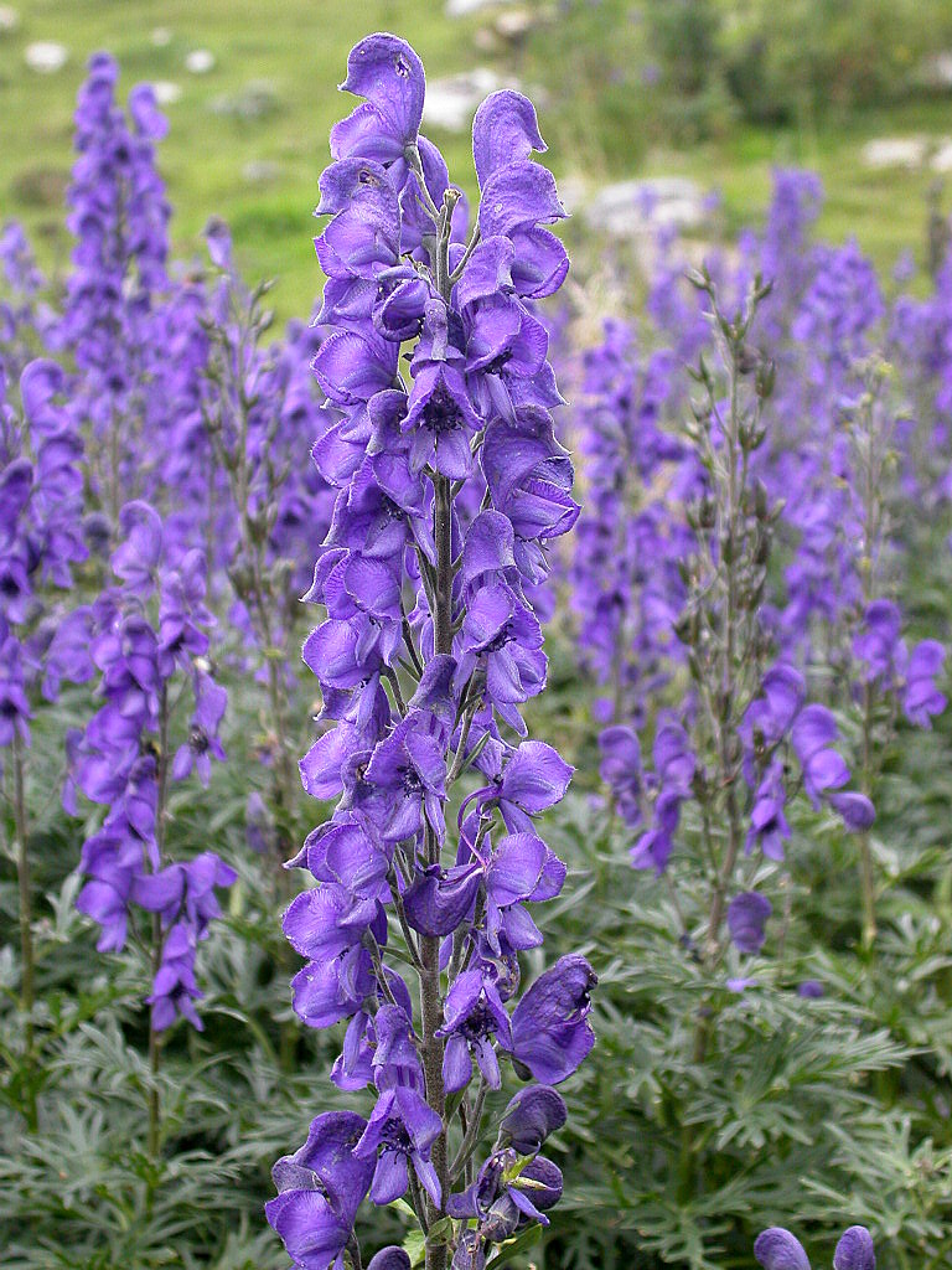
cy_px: 635
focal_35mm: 70
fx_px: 2567
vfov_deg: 27.8
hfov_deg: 21.0
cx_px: 476
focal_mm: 14.6
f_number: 3.3
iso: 100
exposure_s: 1/75.6
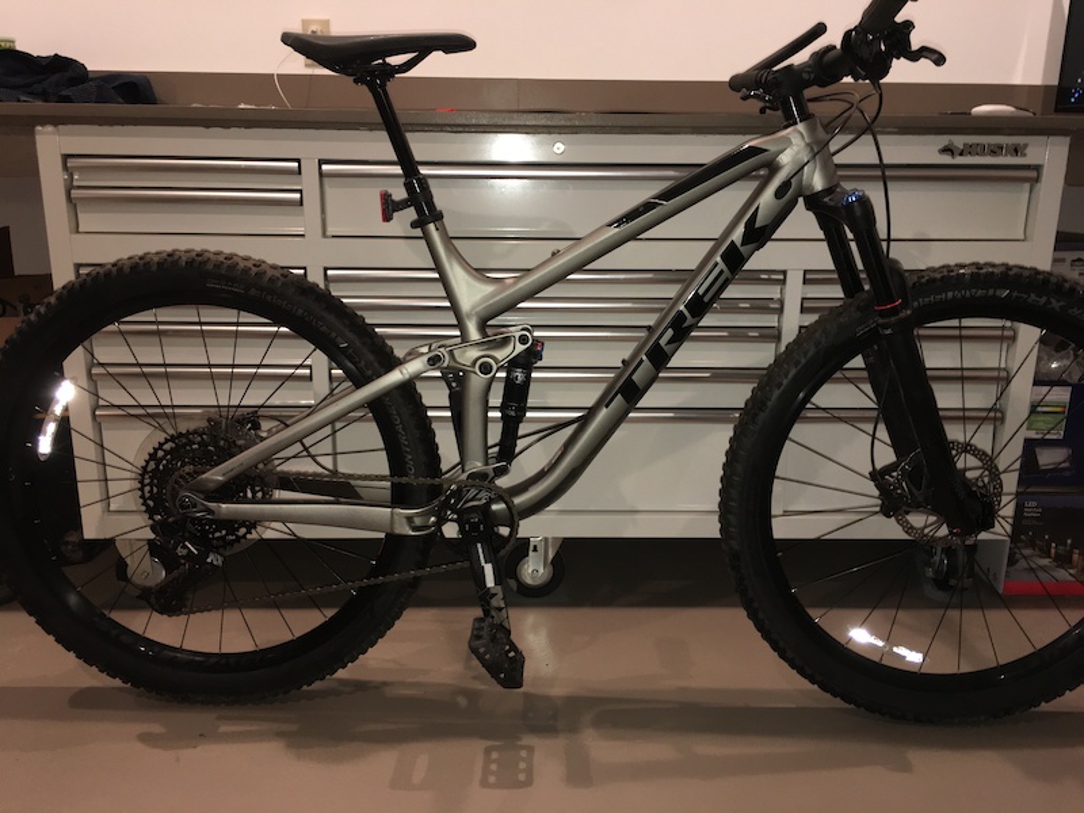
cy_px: 406
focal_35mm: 29
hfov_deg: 61.7
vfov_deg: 48.2
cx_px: 542
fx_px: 908
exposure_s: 1/16
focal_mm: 4.15
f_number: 2.2
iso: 64
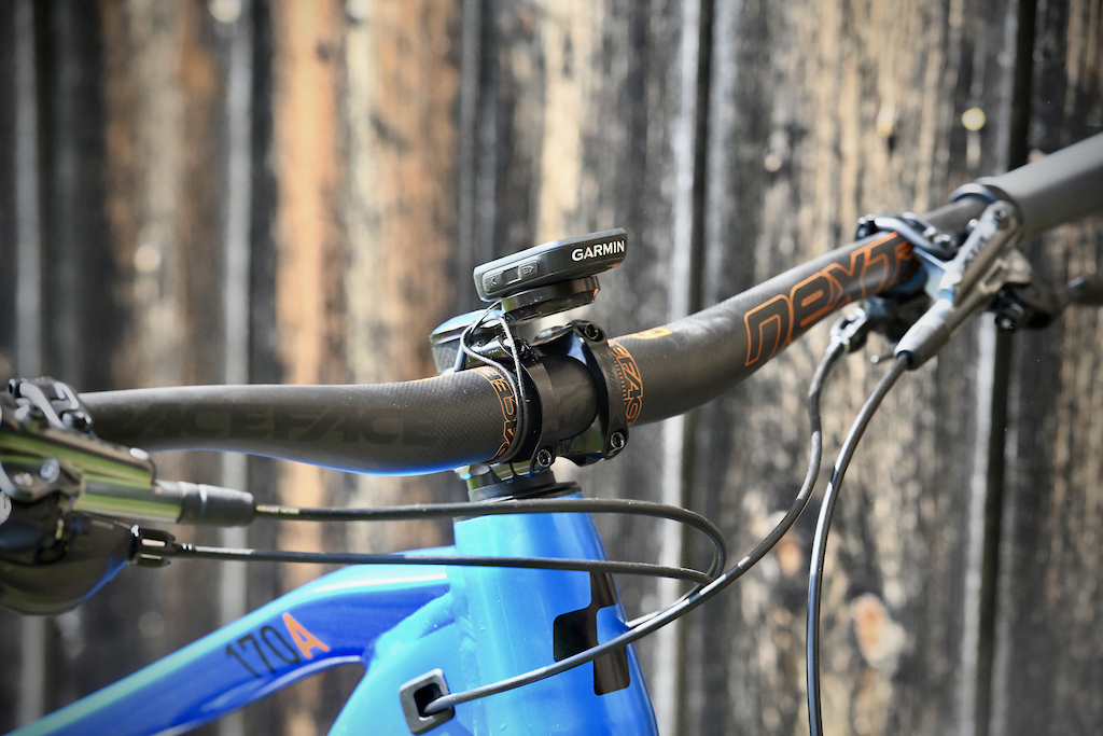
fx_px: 4903
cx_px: 552
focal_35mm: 160
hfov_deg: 12.8
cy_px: 368
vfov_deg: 8.6
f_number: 5.6
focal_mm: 160
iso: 7200
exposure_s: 1/3200
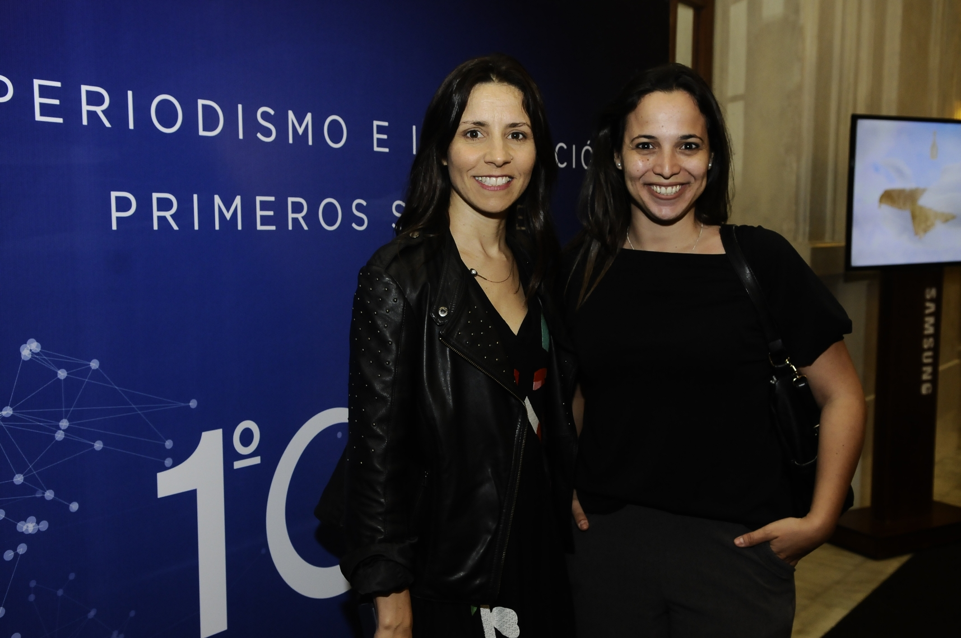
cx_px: 480
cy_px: 319
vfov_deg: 34.1
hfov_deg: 49.6
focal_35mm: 39
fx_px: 1040
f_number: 5
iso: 800
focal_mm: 26
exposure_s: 1/40
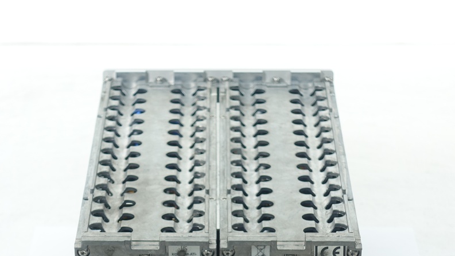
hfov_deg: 14.5
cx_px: 212
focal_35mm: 148
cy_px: 231
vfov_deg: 8.2
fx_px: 1786
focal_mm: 25.7
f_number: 4
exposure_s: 1/80
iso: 125
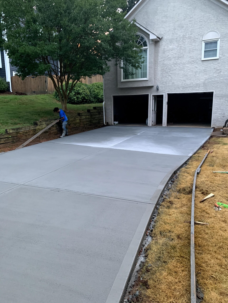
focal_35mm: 26
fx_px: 228
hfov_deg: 53.1
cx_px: 114
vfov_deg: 67.3
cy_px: 152
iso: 400
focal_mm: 4.25
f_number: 1.8
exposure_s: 1/40
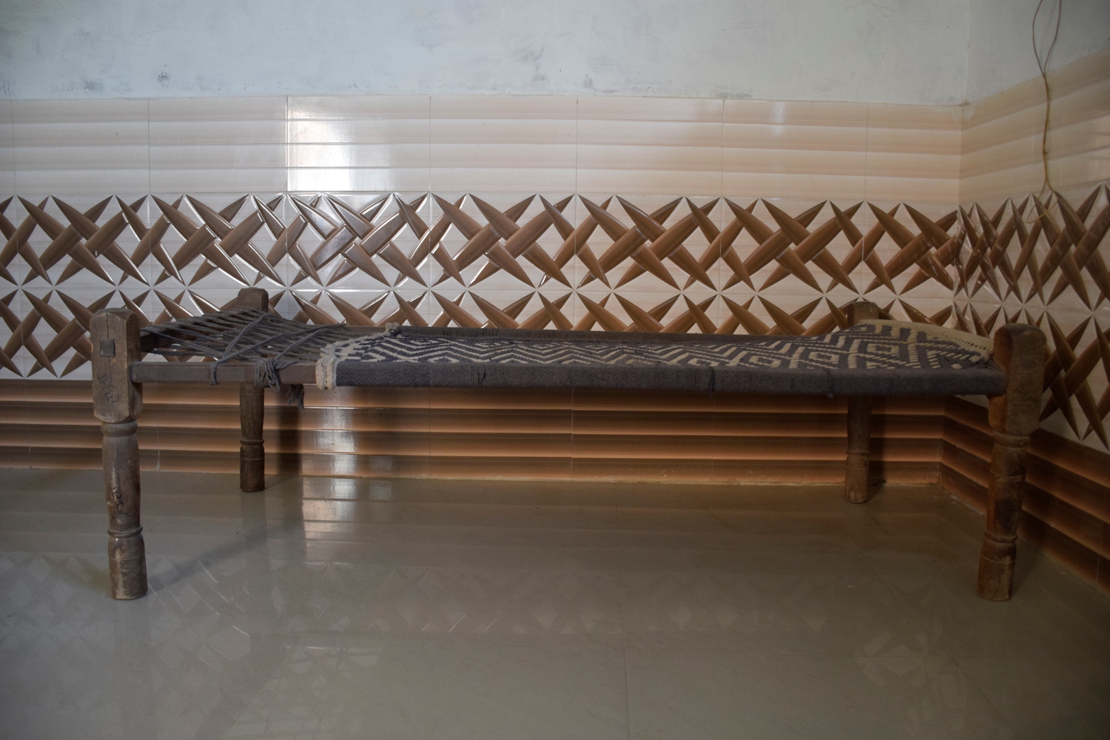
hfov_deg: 67.4
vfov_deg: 47.9
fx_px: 832
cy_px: 370
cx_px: 555
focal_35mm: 27
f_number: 4
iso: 800
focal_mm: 18
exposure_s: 1/60
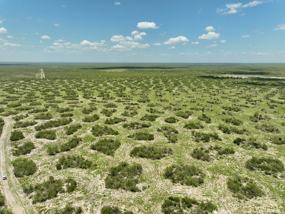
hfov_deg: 71.6
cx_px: 142
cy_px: 107
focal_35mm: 24
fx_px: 198
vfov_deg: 56.8
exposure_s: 1/60
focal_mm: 12.29
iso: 100
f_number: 4
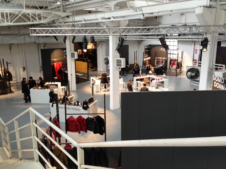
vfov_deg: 42.9
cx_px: 113
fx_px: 215
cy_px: 84
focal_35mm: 33
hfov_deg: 55.4
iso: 50
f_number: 2.4
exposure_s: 1/20
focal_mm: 4.13
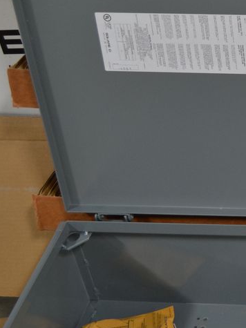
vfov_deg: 22.8
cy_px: 45
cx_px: 431
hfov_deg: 15.3
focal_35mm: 84
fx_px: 796
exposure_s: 1/50
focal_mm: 20
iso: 400
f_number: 3.8
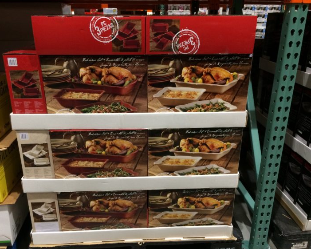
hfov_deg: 57.1
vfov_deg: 47.1
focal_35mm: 31
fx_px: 285
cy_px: 123
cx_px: 147
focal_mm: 4.15
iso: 200
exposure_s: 1/30
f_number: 2.2
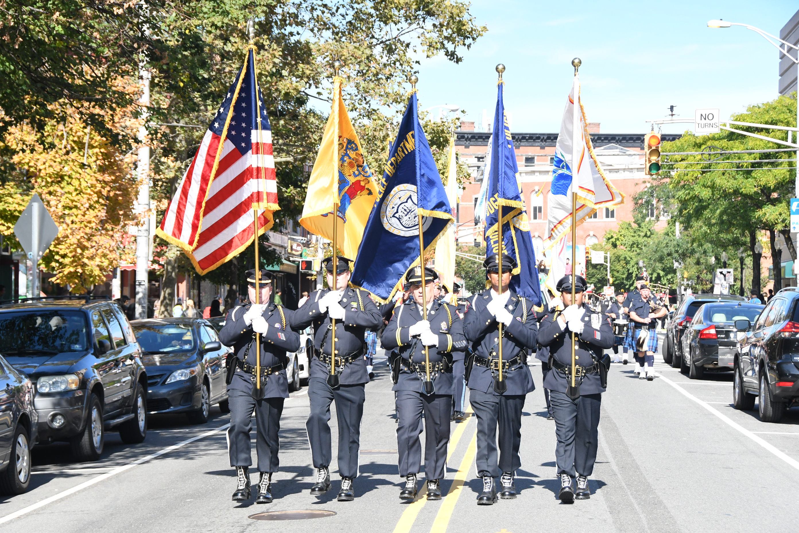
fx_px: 1997
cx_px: 400
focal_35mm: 90
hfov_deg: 22.6
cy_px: 266
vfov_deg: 15.2
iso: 1250
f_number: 8
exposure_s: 1/1000
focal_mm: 60
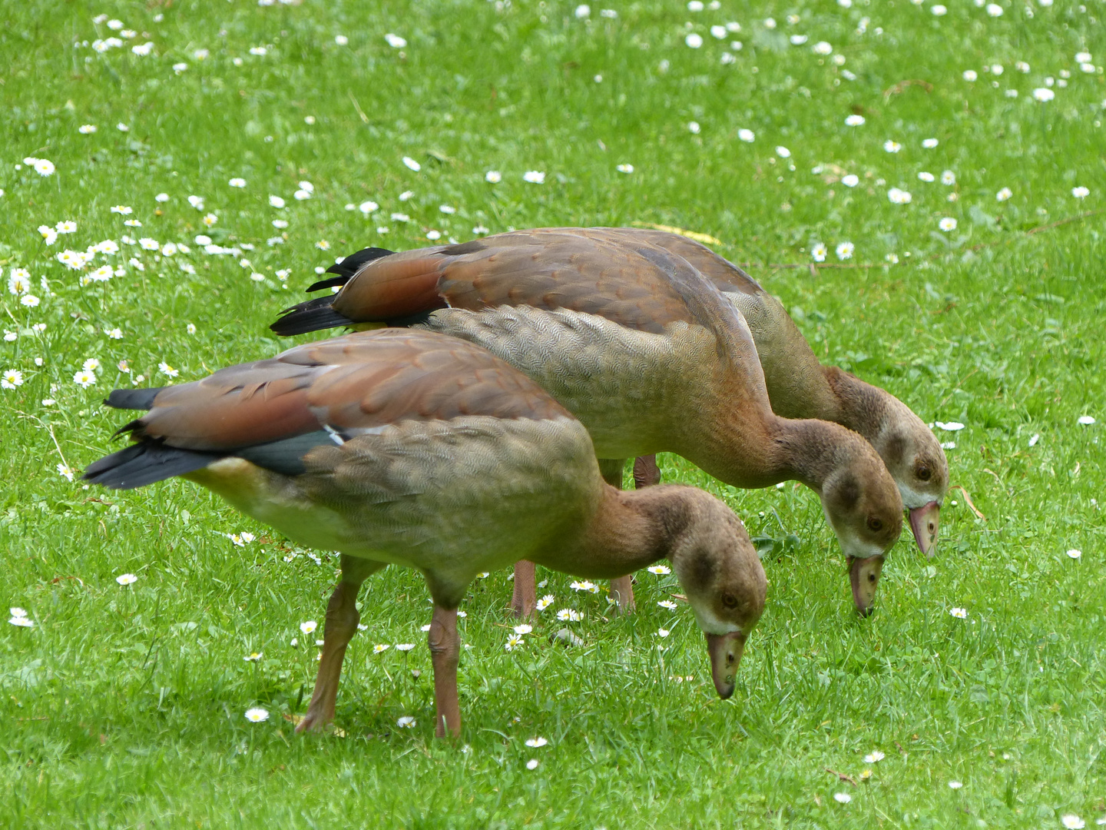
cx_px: 553
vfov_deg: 3.6
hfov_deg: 4.8
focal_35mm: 413
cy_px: 415
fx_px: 13196
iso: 200
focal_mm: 74.3
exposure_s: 1/250
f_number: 3.5
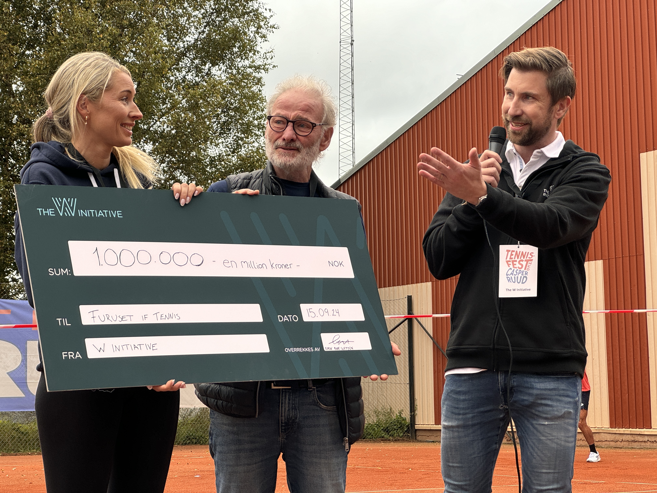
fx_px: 1461
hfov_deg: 25.3
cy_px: 246
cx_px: 328
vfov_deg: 19.1
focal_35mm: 77
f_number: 2.8
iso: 32
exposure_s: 1/99
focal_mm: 9
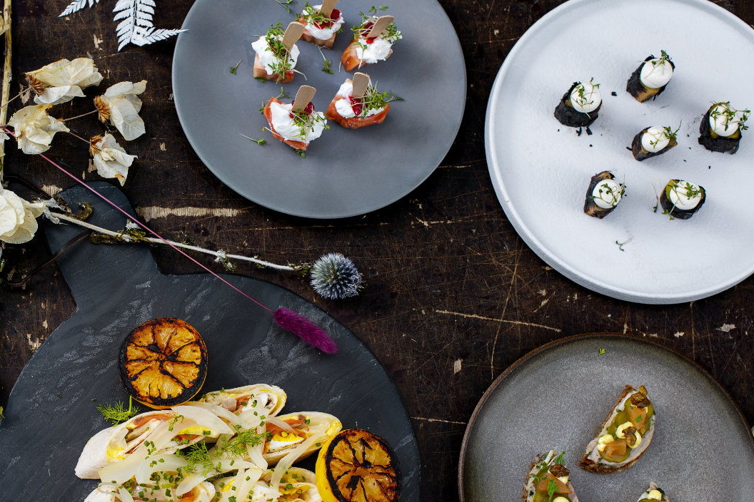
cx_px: 144
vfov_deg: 15.2
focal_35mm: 90
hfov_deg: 22.3
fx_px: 1885
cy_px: 325
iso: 40
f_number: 6.3
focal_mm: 50
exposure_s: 1/250
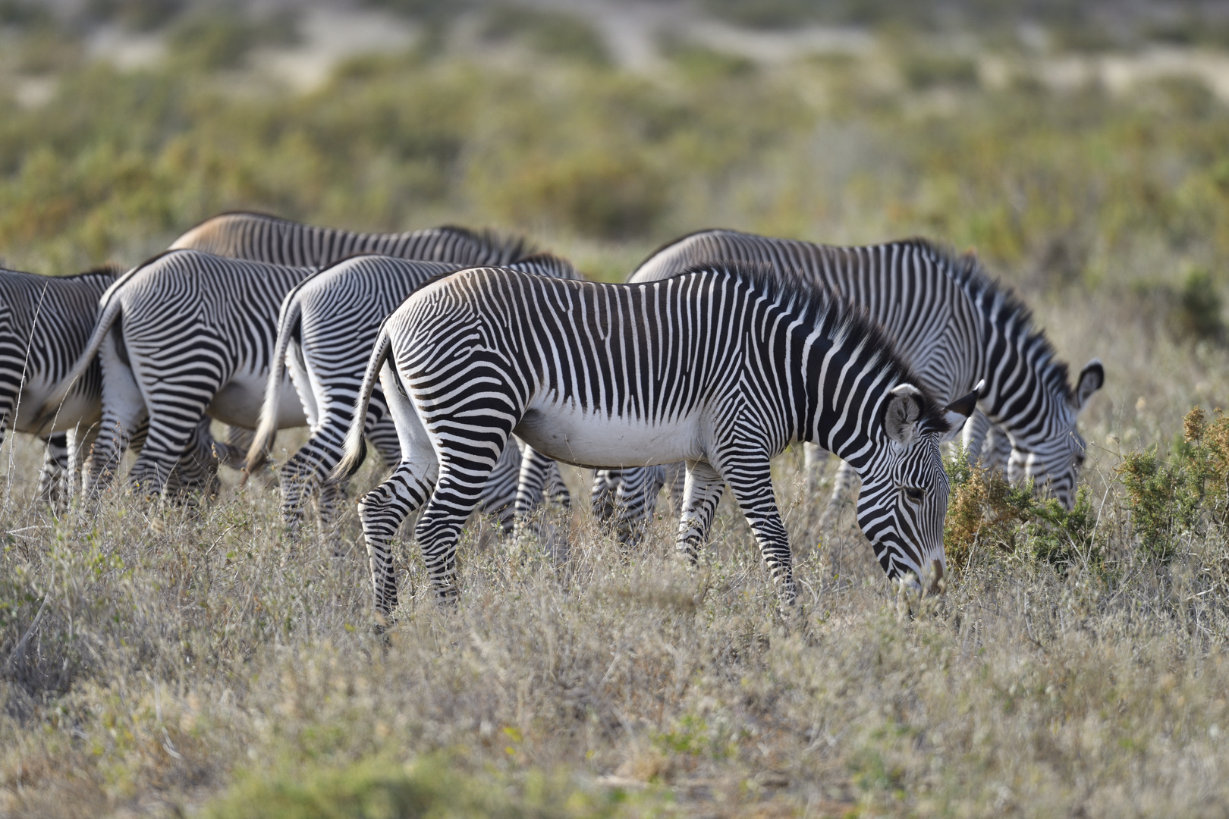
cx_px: 614
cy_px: 410
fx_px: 20482
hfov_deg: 3.4
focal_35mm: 600
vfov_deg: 2.3
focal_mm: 600
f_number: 4
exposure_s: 1/1000
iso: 100
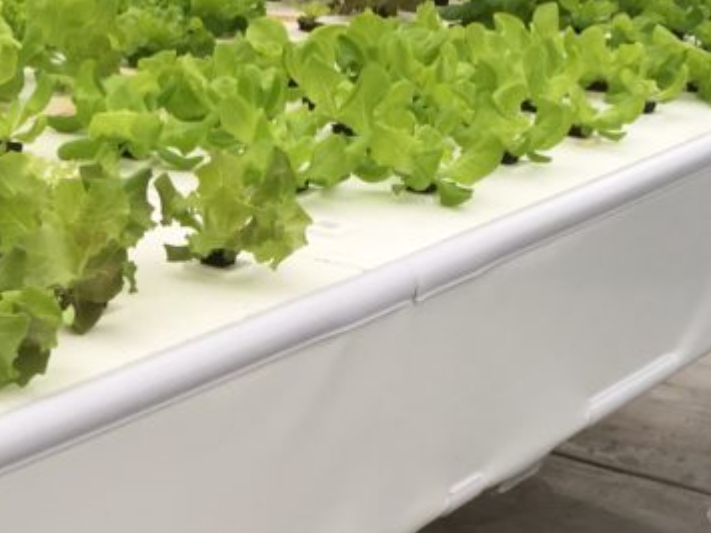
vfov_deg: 14.7
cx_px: 26
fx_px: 2012
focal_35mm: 98
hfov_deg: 19.5
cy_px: 577
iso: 32
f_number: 2.2
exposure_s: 1/60
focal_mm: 4.15
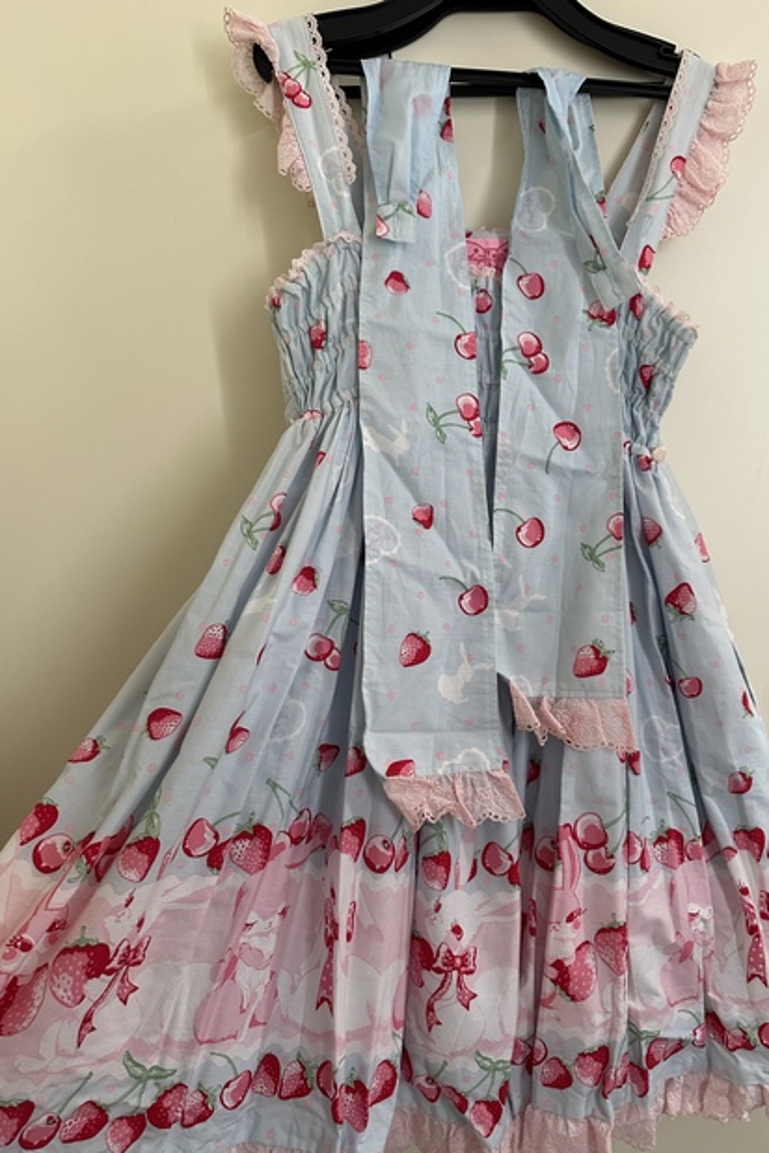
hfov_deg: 49.6
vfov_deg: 69.4
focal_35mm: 26
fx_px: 833
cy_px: 578
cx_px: 398
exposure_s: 1/66
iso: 250
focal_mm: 6.86
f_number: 1.78
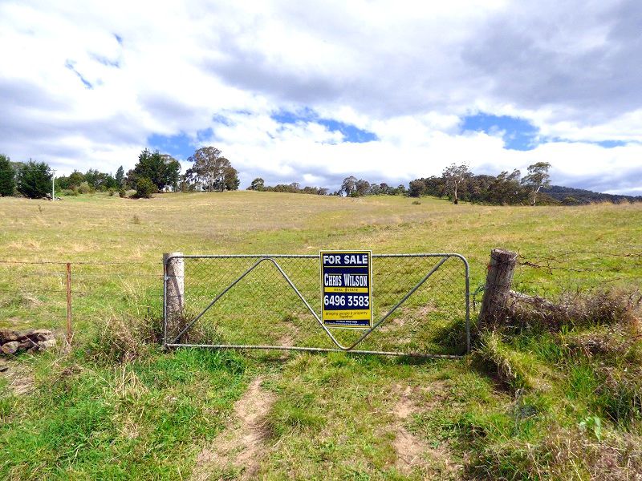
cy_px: 240
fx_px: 371
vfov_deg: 66.0
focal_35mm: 20
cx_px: 321
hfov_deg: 81.7
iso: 100
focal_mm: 3.58
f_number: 3.5
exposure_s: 1/1600
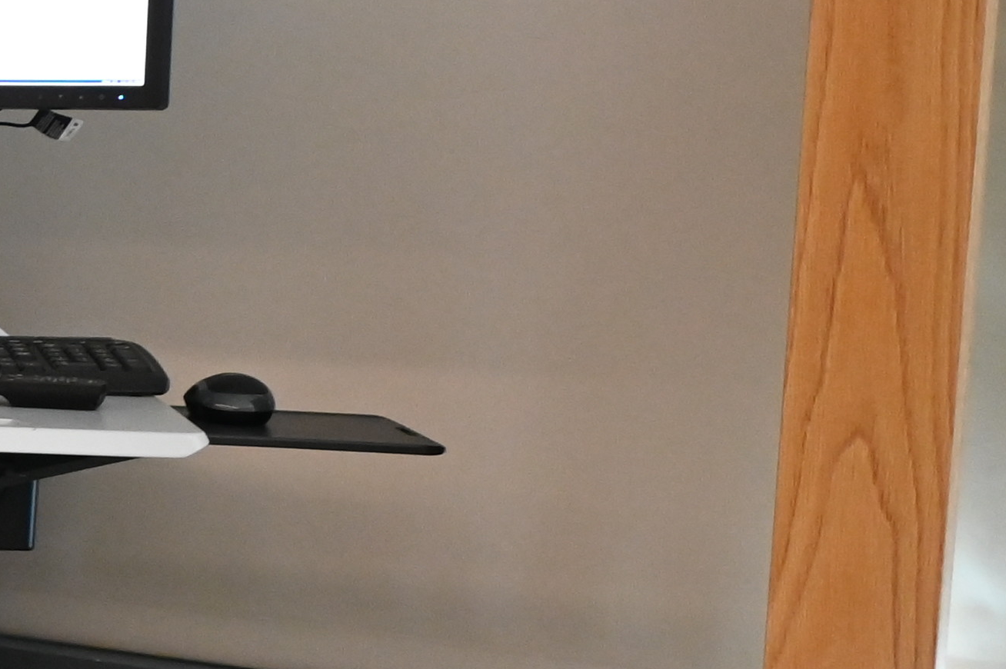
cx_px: -1185
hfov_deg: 14.3
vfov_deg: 12.3
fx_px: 3099
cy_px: 345
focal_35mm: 111
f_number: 4
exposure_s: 1/100
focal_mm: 24
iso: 3200
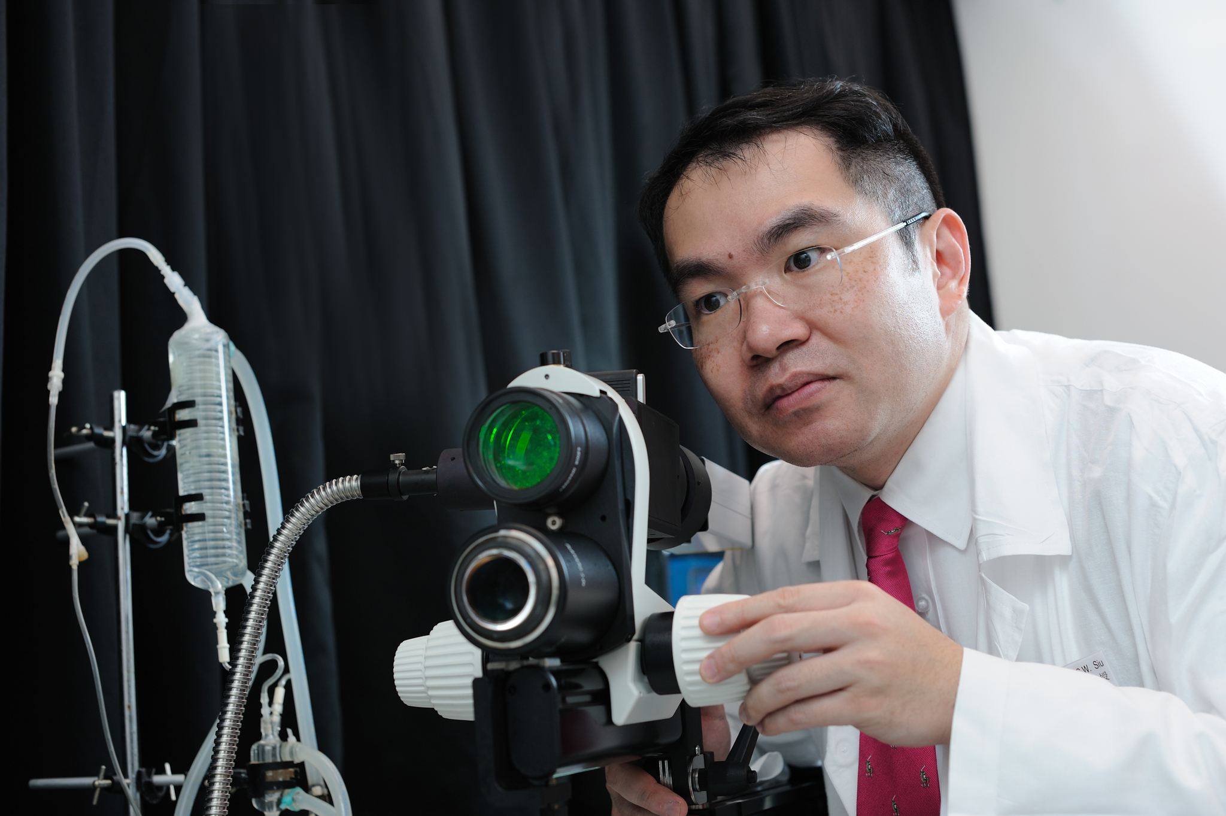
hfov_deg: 39.6
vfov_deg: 27.0
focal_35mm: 50
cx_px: 613
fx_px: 1702
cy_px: 408
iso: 200
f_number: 4
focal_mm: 50
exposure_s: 1/60
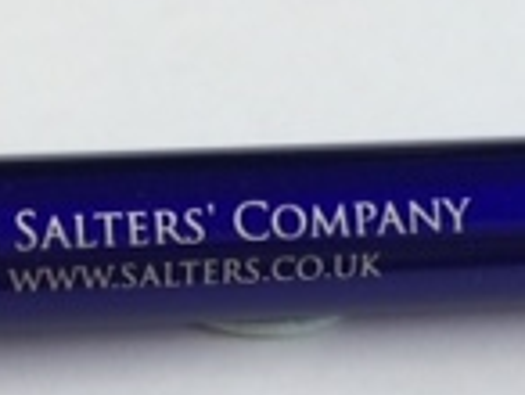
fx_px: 1929
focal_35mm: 127
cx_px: 280
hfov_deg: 15.5
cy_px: 316
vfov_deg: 11.7
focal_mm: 4.15
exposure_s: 1/100
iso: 32
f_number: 2.2
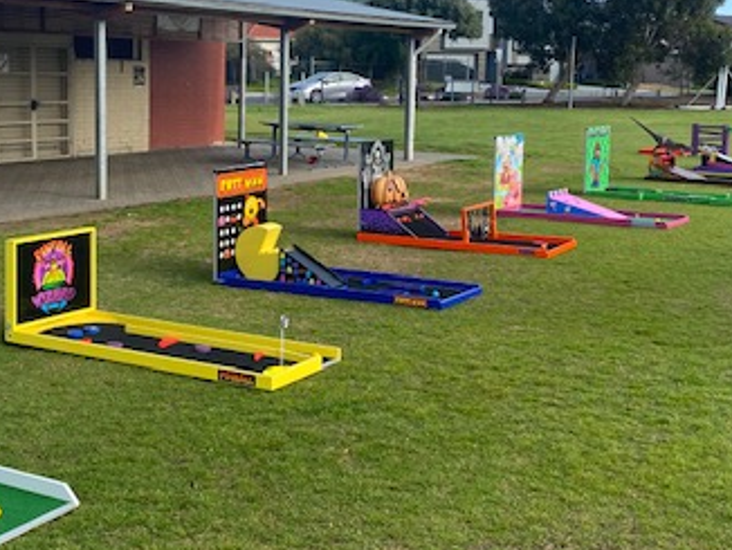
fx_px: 1079
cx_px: 294
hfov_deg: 37.3
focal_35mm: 51
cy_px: 186
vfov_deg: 28.4
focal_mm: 4.25
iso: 32
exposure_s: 1/2066
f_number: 1.8
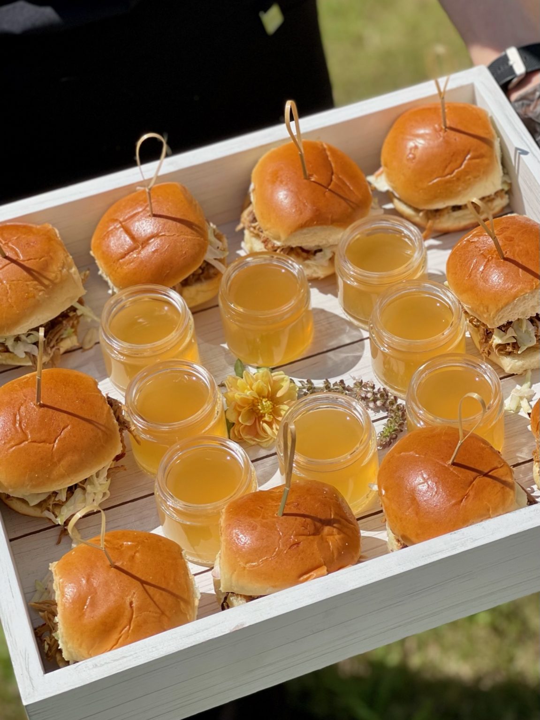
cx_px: 270
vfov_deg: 30.3
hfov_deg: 22.9
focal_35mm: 64
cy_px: 360
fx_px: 1332
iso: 20
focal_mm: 7.5
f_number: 2.2
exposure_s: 1/1623
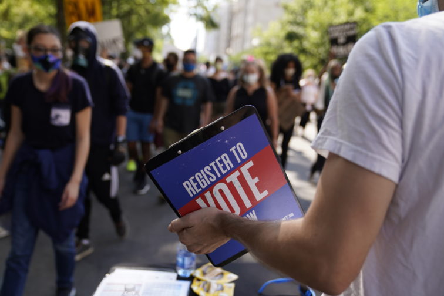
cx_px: 222
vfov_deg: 41.1
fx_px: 395
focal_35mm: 32
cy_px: 148
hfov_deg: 58.7
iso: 100
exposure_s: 1/400
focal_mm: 32
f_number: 2.8
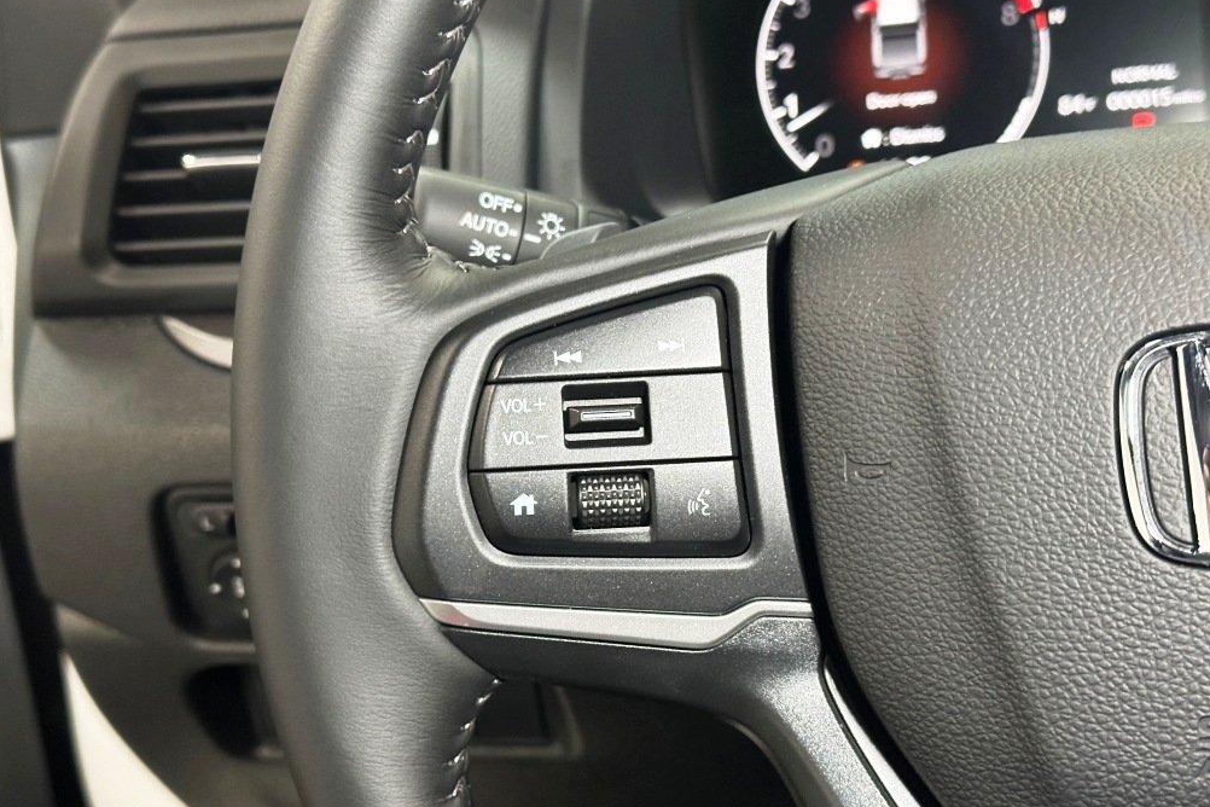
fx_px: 1714
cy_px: 452
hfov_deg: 38.9
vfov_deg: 26.5
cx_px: 616
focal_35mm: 51
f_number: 1.78
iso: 500
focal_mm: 6.86
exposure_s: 1/30
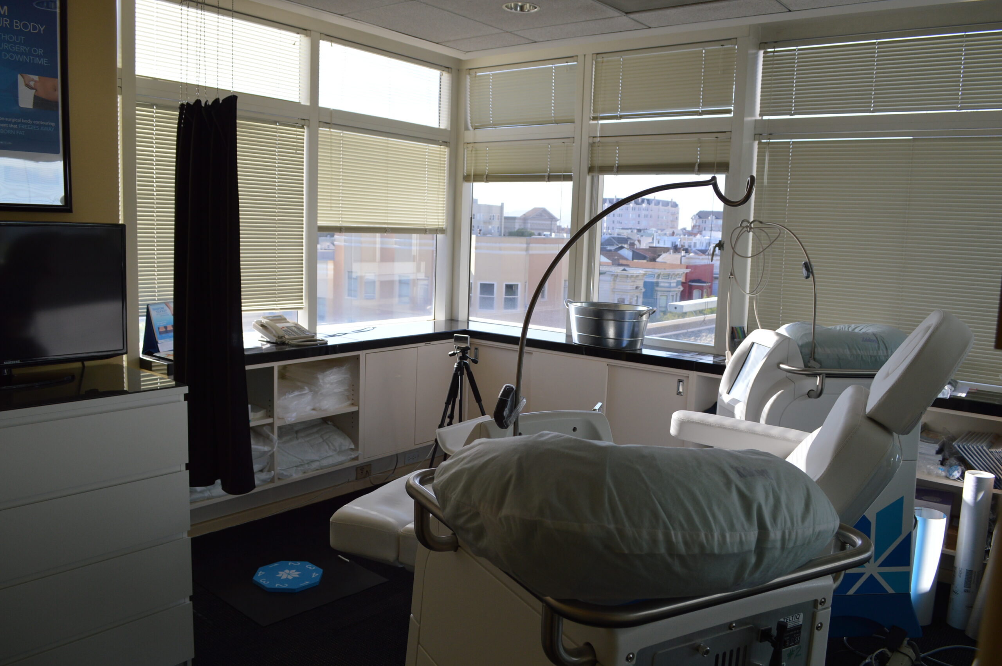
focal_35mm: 27
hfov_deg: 67.4
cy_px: 333
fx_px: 751
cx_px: 501
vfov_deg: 47.8
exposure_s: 1/125
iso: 220
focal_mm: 18
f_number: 5.6
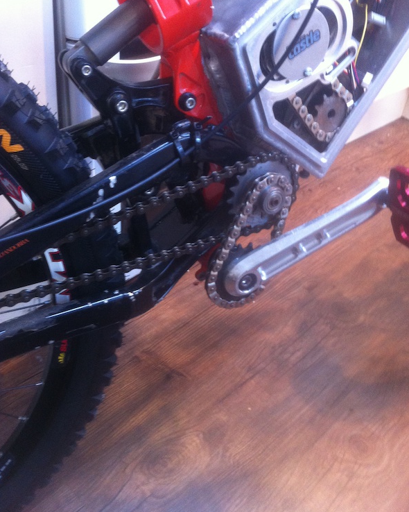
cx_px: 206
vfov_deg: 49.1
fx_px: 560
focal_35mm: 37
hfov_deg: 40.1
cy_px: 241
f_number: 2.8
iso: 250
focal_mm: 3.85
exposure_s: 1/15
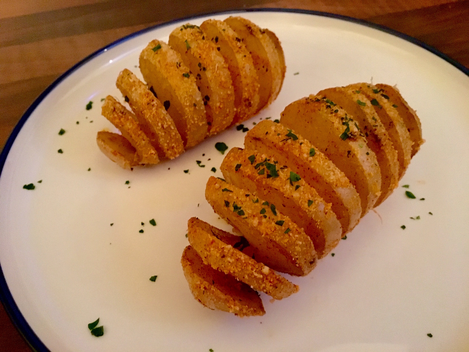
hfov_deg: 61.7
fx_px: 393
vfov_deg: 48.2
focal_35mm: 29
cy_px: 176
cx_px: 234
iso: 1000
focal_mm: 4.15
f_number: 2.2
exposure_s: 1/17
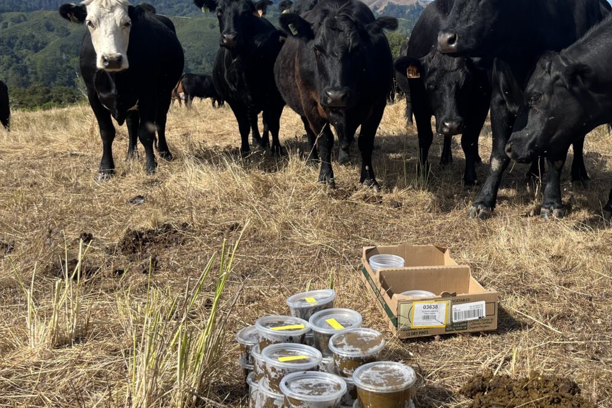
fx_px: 680
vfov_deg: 33.3
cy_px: 172
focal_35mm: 40
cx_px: 426
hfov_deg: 47.4
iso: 50
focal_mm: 5.1
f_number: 1.6
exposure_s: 1/3049
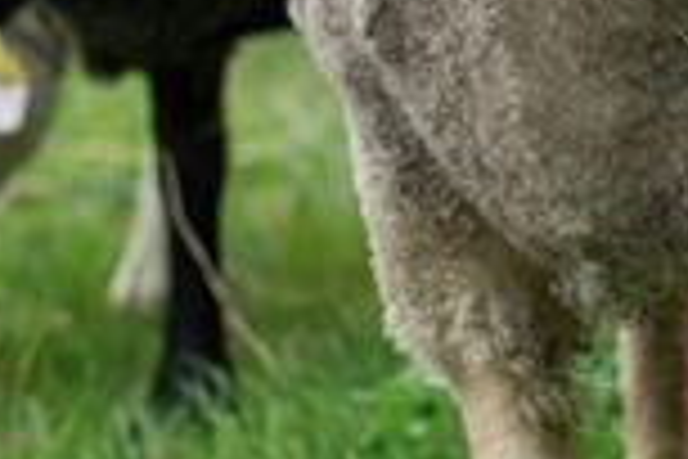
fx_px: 9937
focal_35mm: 520
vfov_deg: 2.6
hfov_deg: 4.0
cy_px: -196
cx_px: 895
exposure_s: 1/1000
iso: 800
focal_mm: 90
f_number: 4
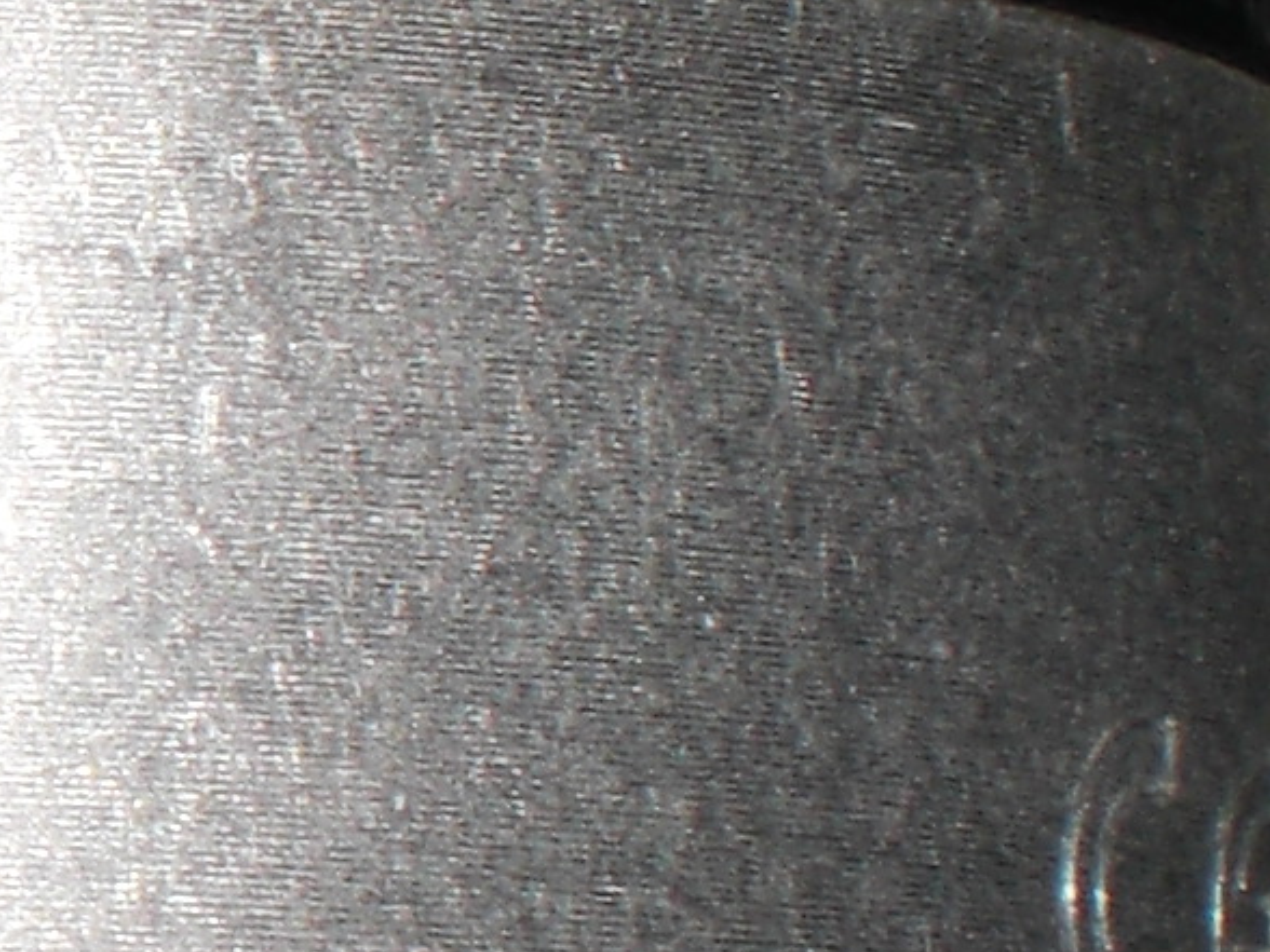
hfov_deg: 8.7
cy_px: 810
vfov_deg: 7.0
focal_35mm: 211
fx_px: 7741
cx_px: -1492
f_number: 5.6
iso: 64
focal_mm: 6.3
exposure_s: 1/60
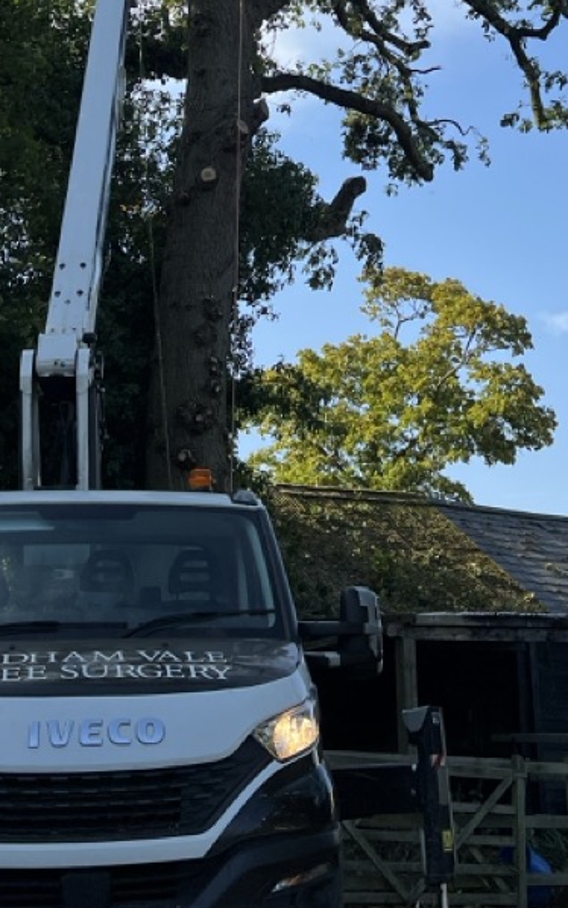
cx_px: 325
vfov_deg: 32.7
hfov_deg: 22.0
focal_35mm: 59
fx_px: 1461
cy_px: 77
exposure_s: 1/2762
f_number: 1.5
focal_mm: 5.7
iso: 50
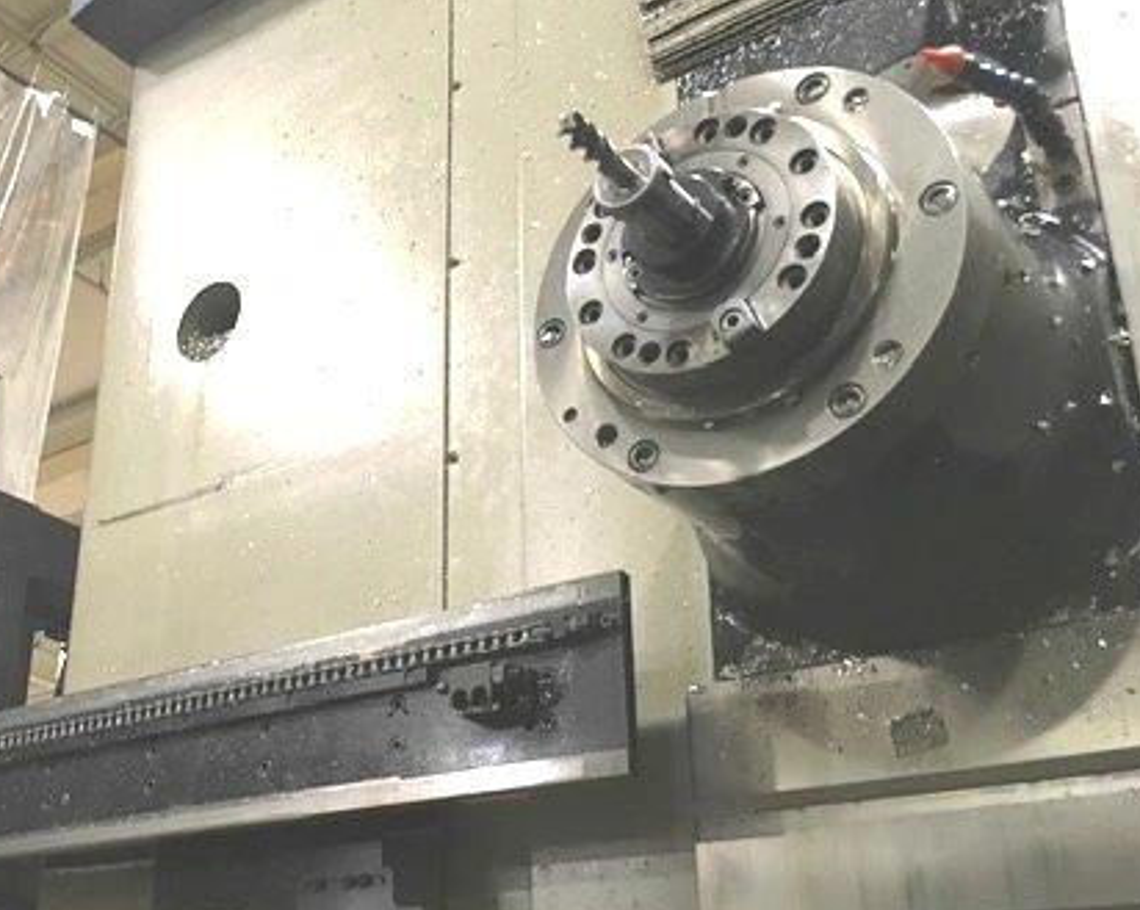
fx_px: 1483
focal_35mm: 44
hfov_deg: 40.7
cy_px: 473
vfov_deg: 34.1
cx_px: 271
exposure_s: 1/17
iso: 200
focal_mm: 4.15
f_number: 2.2
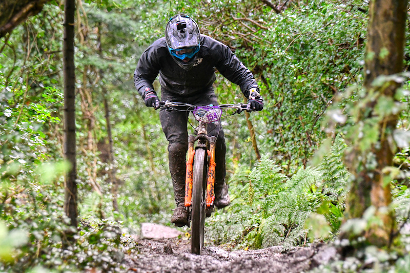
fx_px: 2300
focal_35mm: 202
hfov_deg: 10.2
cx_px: 205
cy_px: 136
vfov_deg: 6.8
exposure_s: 1/125
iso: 4000
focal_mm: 135
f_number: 2.8
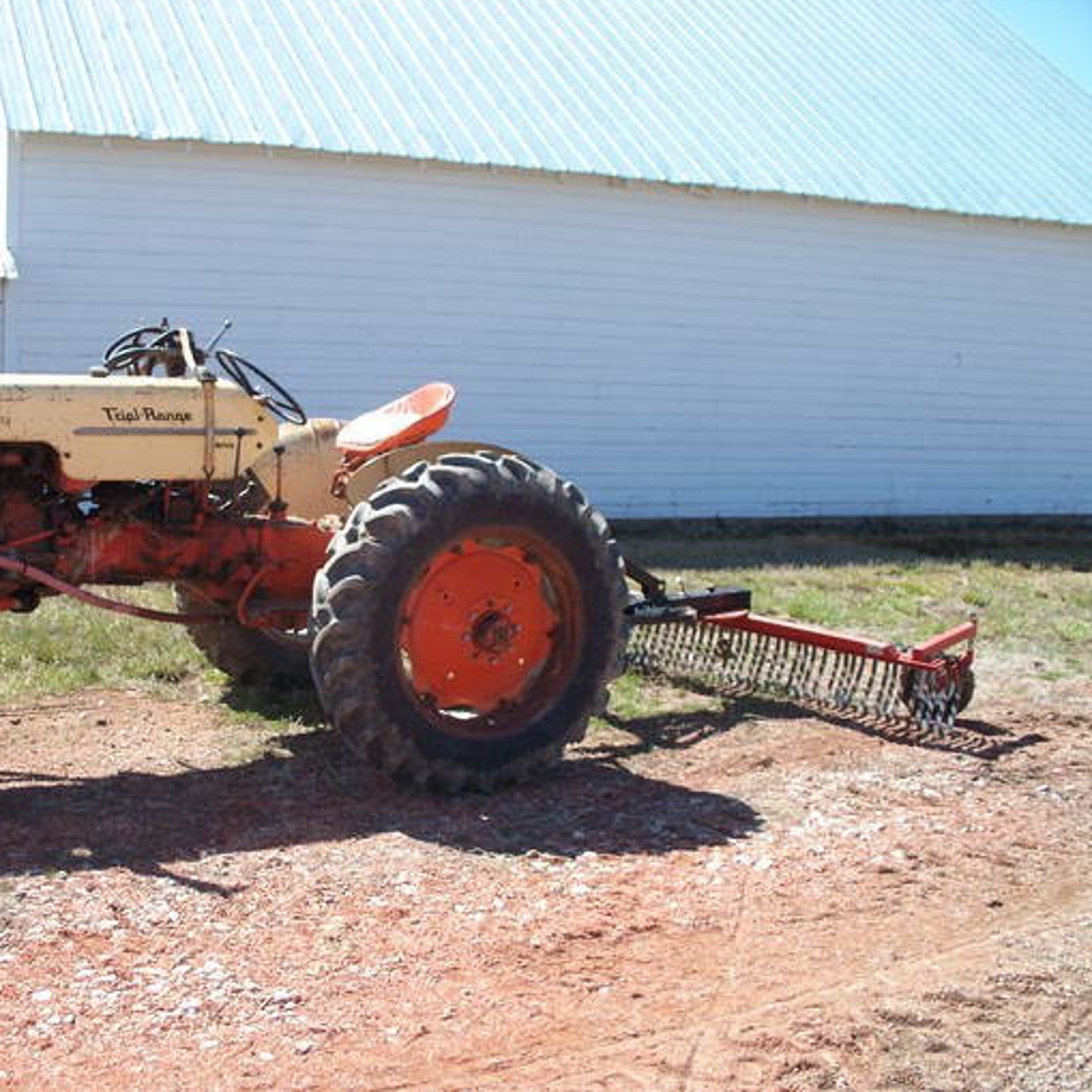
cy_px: 543
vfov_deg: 39.2
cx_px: 358
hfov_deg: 38.7
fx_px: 1535
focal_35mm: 43
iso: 64
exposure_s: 1/500
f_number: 2.8
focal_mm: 7.54
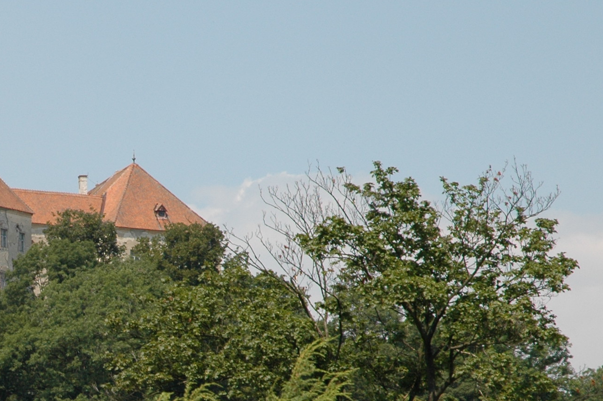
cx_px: -35
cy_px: 360
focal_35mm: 244
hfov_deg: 8.4
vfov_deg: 5.6
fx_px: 4084
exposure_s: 1/400
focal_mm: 70
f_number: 10
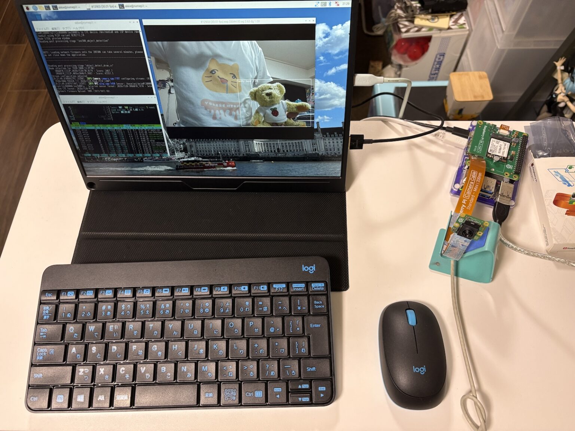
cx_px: 288
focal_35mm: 26
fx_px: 432
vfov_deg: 53.1
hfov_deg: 67.3
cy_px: 216
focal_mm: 5.96
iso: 125
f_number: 1.6
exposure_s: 1/50
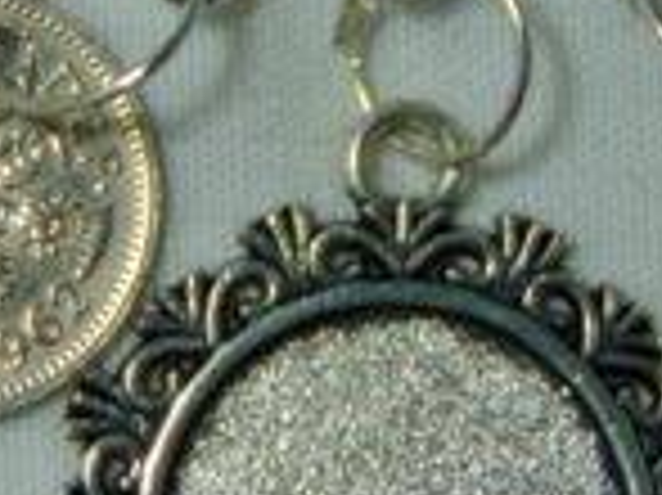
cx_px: 374
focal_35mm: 241
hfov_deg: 8.2
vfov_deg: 6.2
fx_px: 4605
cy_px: 209
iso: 80
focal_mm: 12.8
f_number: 3.7
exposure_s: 1/100
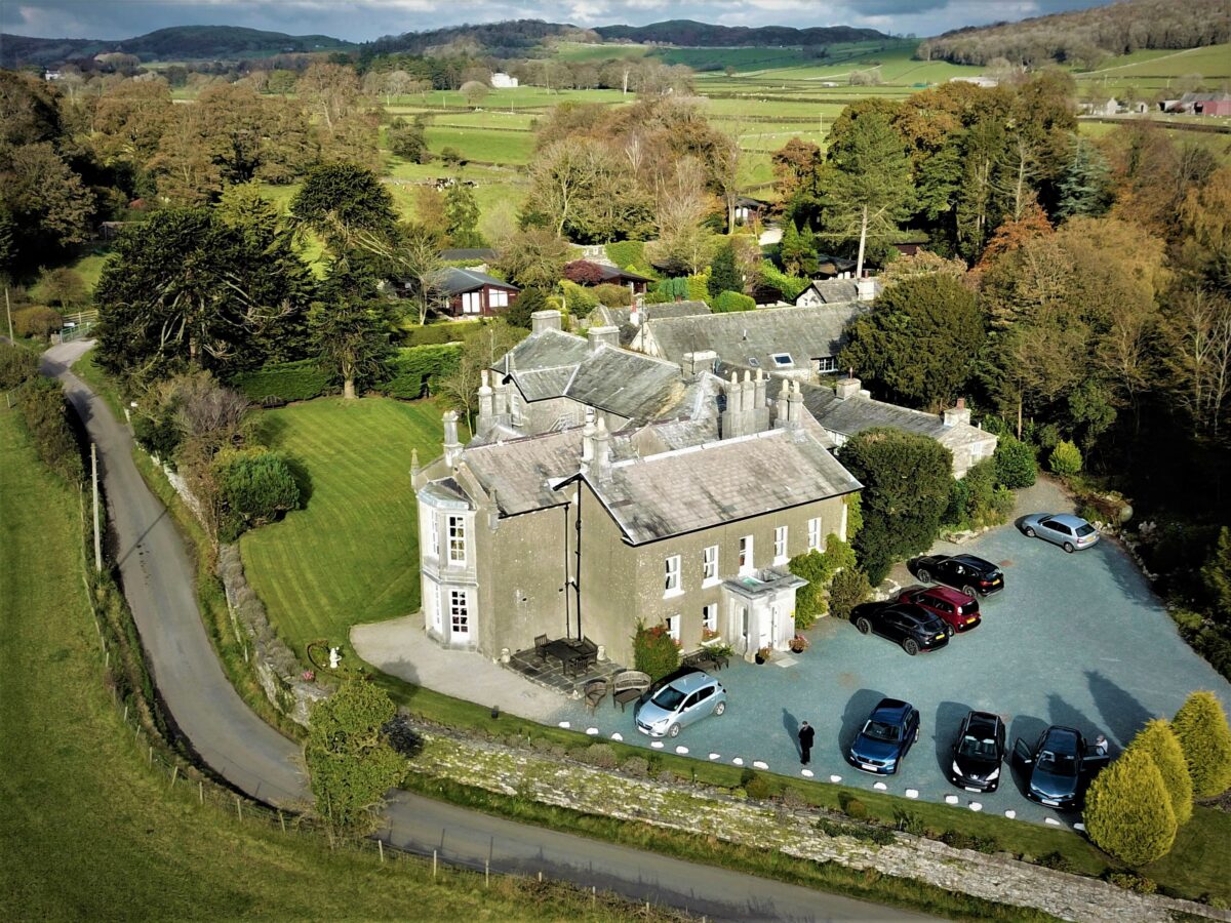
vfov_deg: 53.1
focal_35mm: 26
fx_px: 925
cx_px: 616
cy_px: 462
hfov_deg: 67.3
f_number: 2.2
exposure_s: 1/556
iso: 100
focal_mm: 4.73
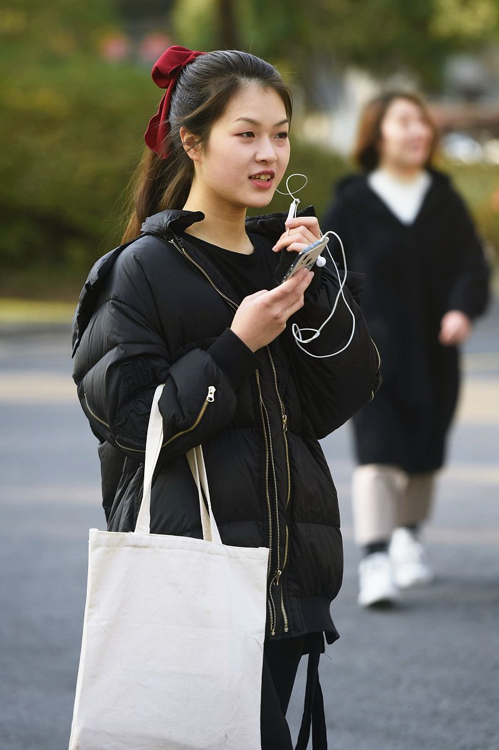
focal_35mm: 170
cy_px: 375
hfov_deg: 8.1
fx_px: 3537
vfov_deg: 12.1
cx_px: 250
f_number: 4
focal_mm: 170
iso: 100
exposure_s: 1/200
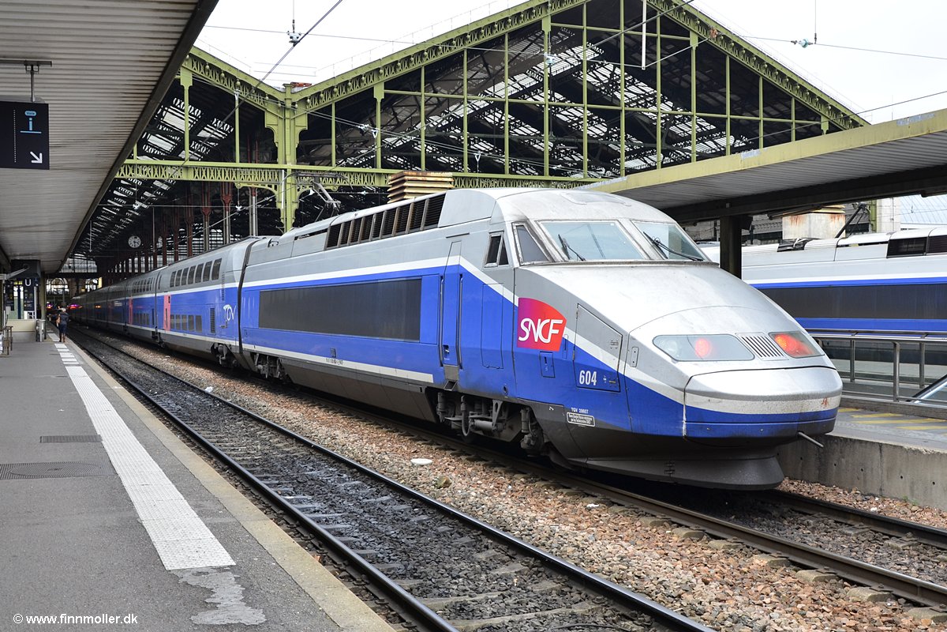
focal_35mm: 36
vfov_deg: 36.9
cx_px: 474
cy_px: 316
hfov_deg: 53.1
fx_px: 947
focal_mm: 24
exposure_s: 1/30
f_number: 7.1
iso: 320
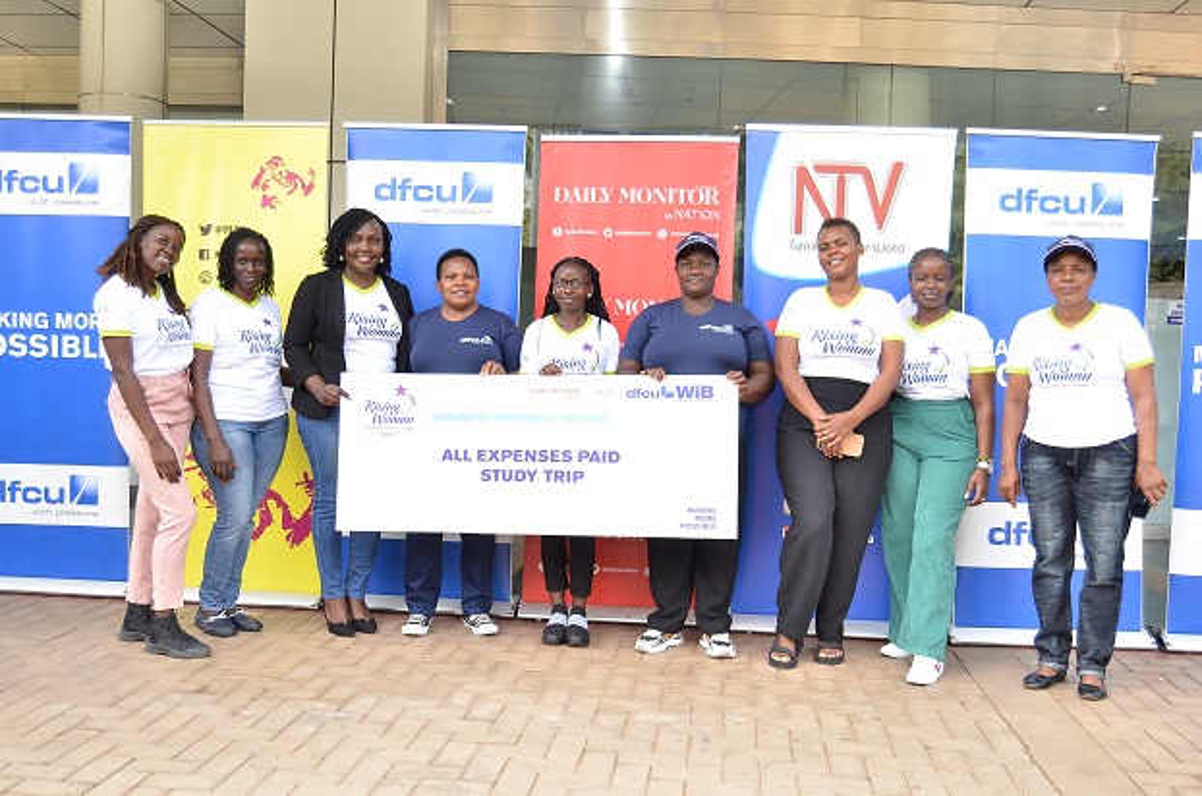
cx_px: 601
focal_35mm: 34
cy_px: 398
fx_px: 1150
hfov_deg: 55.2
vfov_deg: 38.2
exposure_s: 1/250
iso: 500
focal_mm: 23
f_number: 4
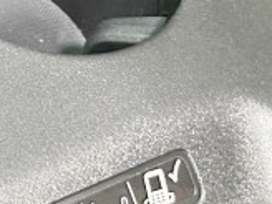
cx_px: -277
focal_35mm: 150
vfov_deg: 9.3
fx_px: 1179
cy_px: -186
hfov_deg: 11.8
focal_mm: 6.86
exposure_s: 1/30
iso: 1000
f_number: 1.78
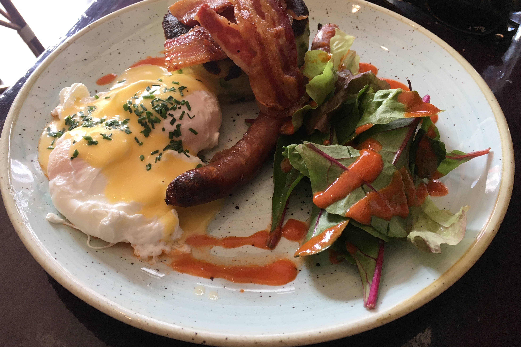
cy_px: 155
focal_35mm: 31
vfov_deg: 42.3
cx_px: 255
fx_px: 449
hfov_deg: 60.3
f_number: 2.2
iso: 40
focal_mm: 4.15
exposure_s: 1/33
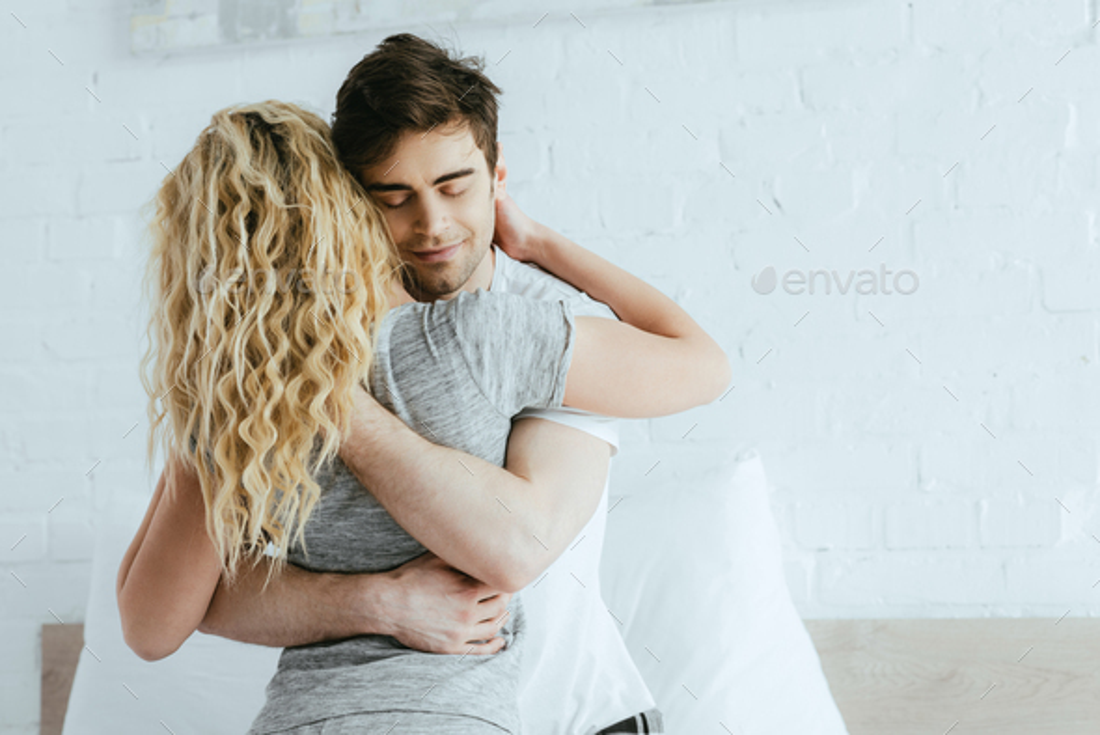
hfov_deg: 23.9
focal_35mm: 85
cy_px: 368
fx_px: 2598
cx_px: 550
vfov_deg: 16.1
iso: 160
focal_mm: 85
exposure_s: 1/200
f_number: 4
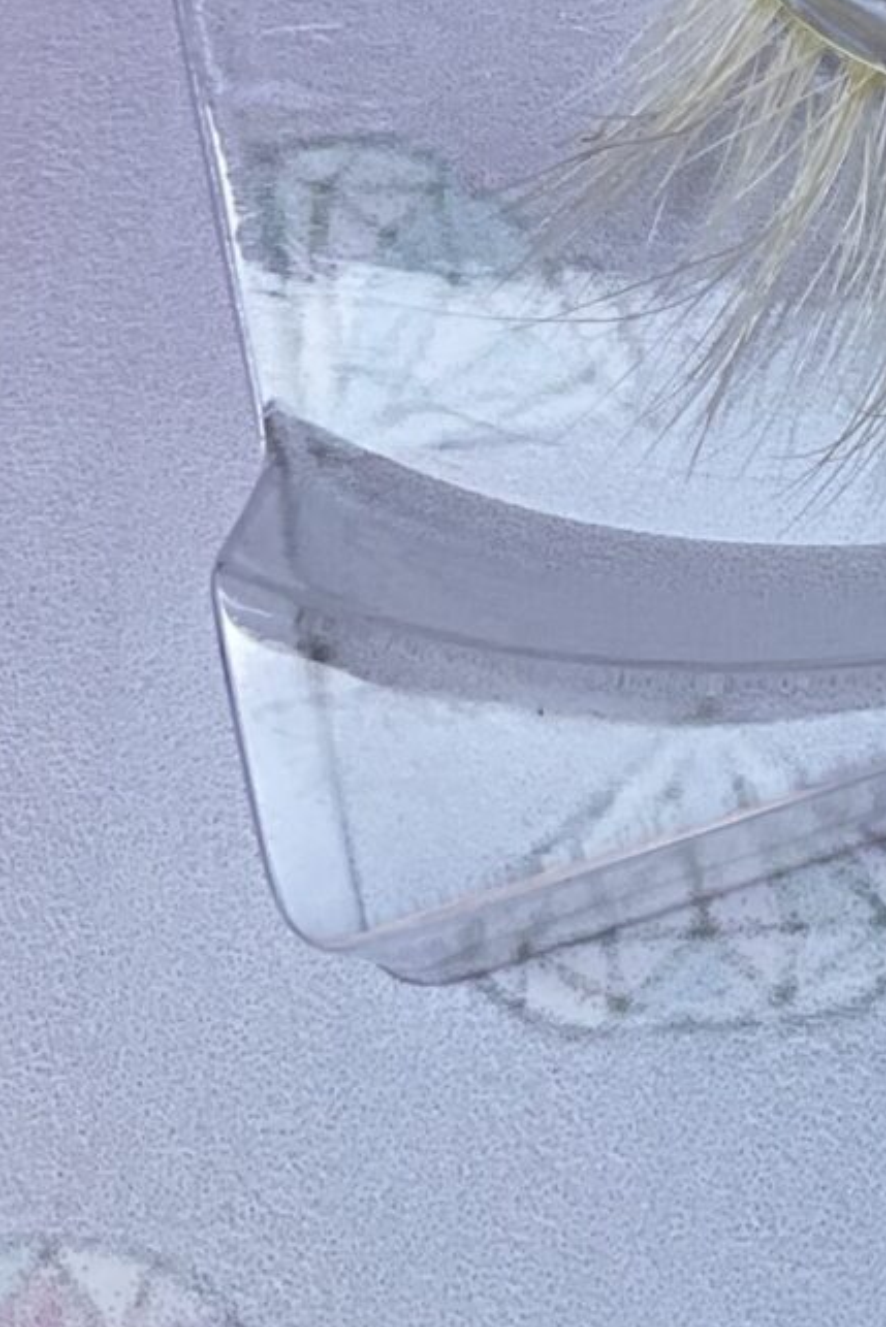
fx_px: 3320
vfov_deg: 21.5
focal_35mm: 90
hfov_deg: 13.0
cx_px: 1830
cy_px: -134
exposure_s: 1/450
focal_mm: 3
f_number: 1.8
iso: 25
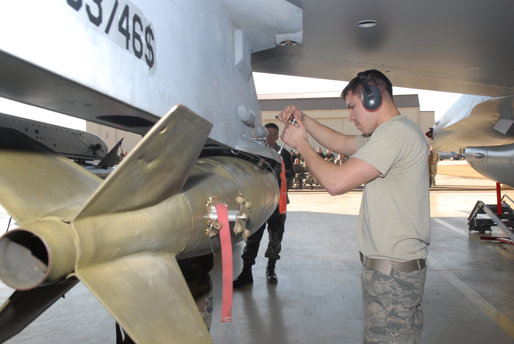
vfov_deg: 43.7
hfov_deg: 61.9
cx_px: 257
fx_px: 429
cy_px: 172
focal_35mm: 30
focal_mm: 20
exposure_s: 1/100
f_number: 9
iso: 250
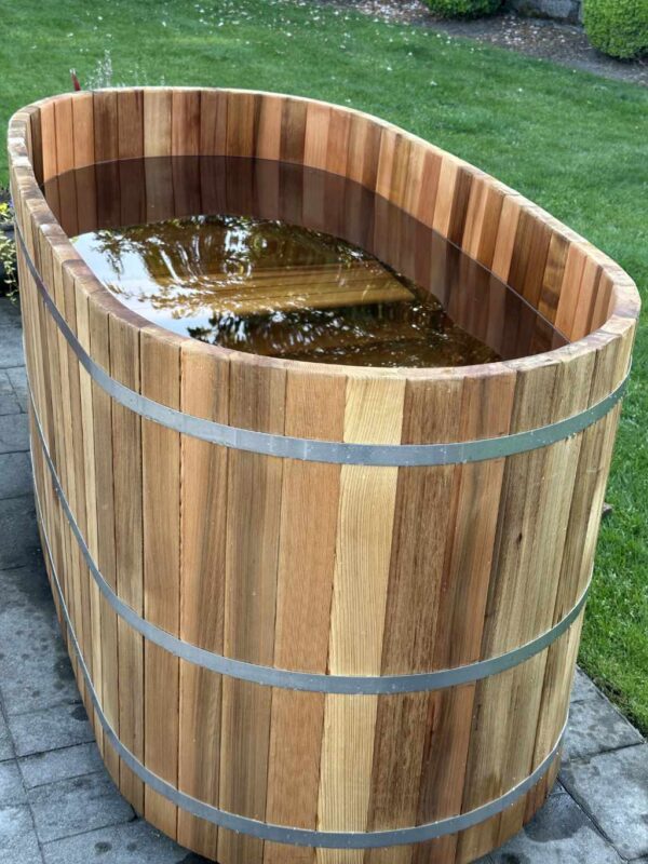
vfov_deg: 39.7
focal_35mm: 48
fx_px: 1198
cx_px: 324
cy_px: 432
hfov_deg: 30.3
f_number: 1.8
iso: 50
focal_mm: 6.9
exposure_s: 1/121
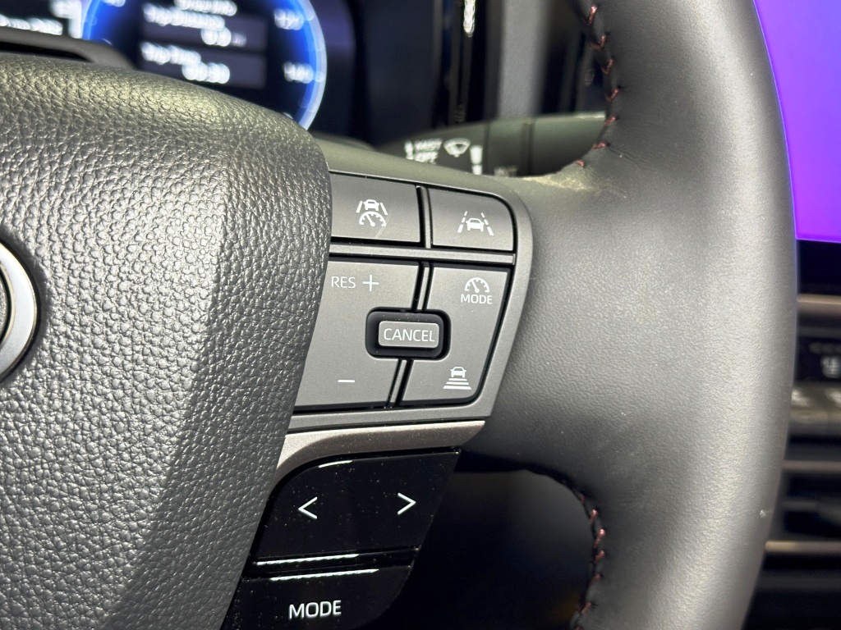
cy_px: 315
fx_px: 1166
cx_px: 420
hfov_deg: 39.7
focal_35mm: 48
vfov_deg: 30.3
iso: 320
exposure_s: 1/40
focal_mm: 6.86
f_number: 1.78
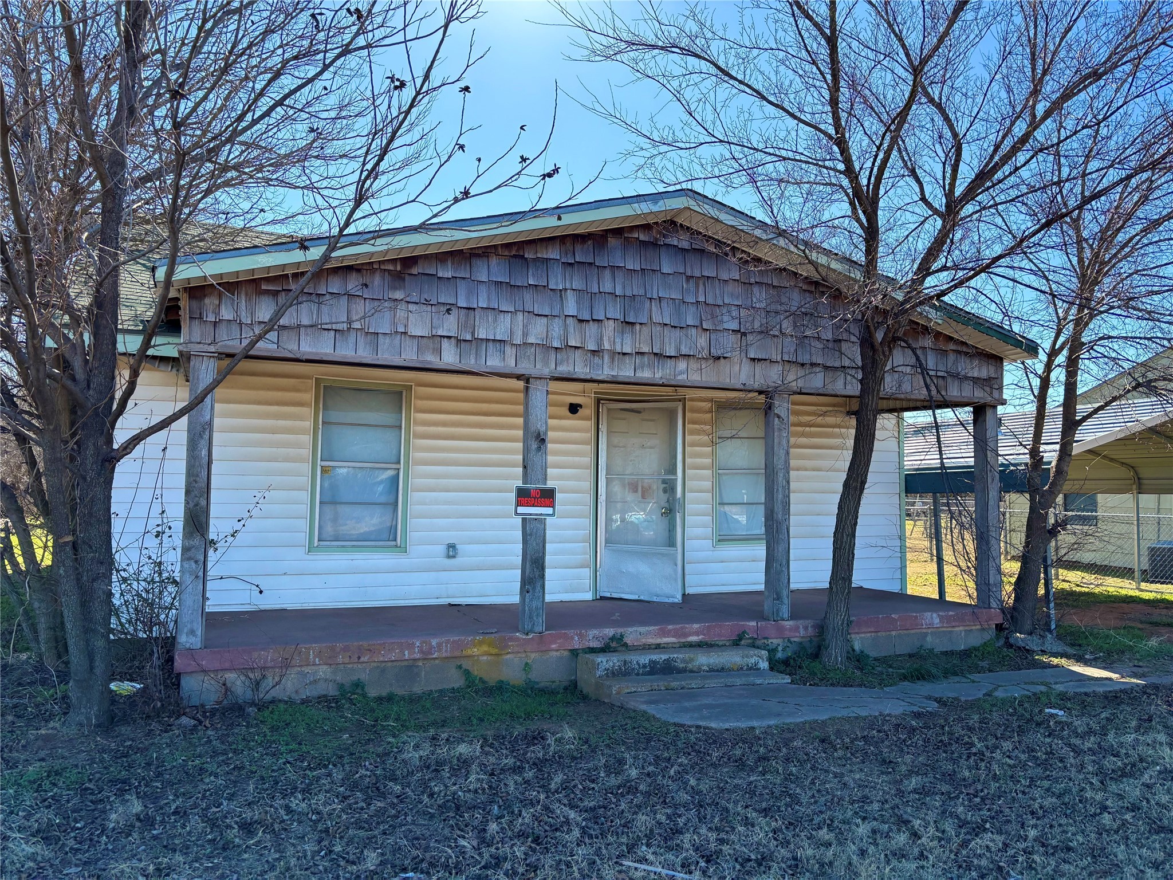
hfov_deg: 67.3
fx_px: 881
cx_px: 586
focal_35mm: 26
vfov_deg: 53.1
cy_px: 440
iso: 50
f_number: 1.6
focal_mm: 5.96
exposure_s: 1/1205
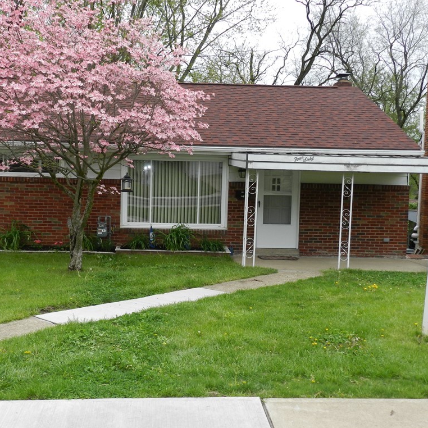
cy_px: 213
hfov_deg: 43.7
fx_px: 532
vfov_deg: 43.9
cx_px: 177
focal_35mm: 38
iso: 160
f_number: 3.7
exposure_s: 1/200
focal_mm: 5.6
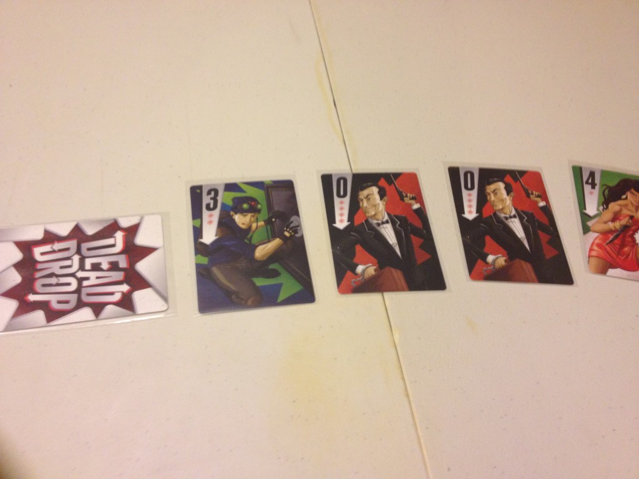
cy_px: 240
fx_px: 646
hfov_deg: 52.6
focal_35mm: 35
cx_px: 320
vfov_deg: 40.7
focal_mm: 4.28
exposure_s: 1/20
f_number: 2.4
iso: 160
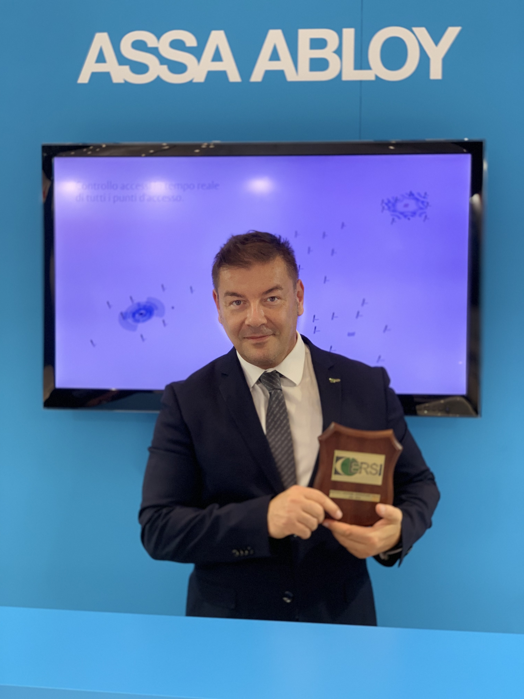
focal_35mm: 52
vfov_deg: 36.8
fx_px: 1050
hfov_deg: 28.0
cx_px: 262
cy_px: 350
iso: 100
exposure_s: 1/50
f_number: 2.4
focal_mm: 6
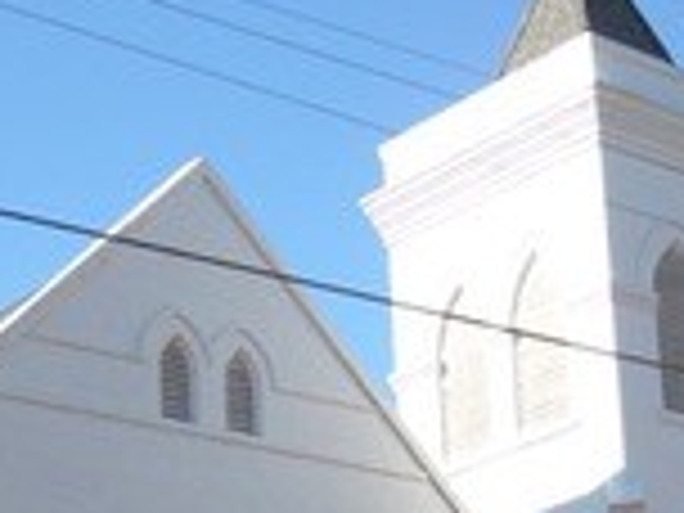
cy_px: 677
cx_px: 382
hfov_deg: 17.1
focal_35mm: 115
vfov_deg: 12.5
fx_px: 2272
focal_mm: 5.7
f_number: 2.8
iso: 64
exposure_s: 1/647
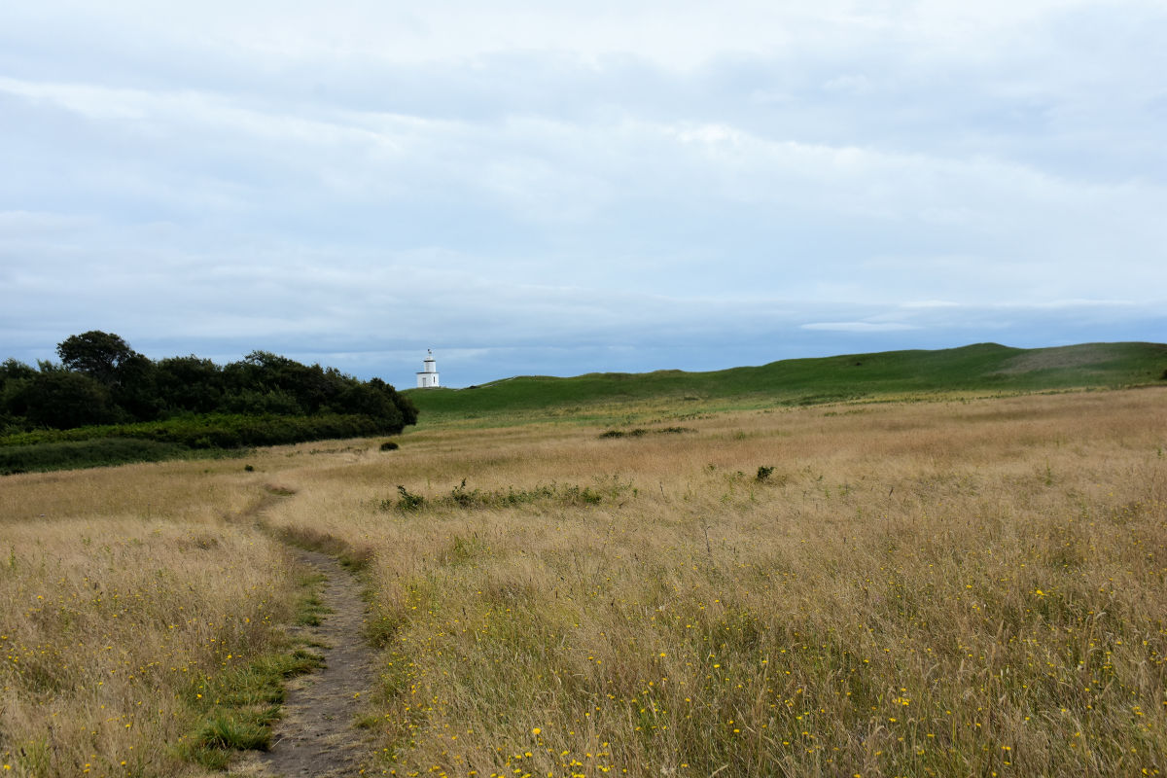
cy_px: 389
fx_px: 1313
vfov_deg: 33.0
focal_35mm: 40
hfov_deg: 47.9
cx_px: 584
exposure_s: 1/400
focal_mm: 27
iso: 400
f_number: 11
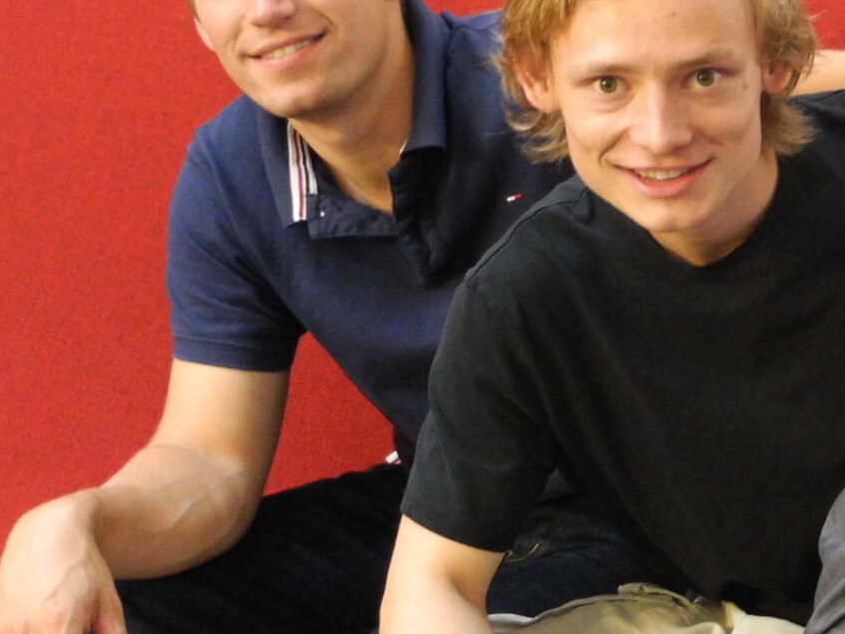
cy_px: 431
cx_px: 1135
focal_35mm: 106
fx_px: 2588
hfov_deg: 17.3
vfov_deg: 13.9
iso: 400
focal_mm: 7.4
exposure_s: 1/24.4
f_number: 3.2
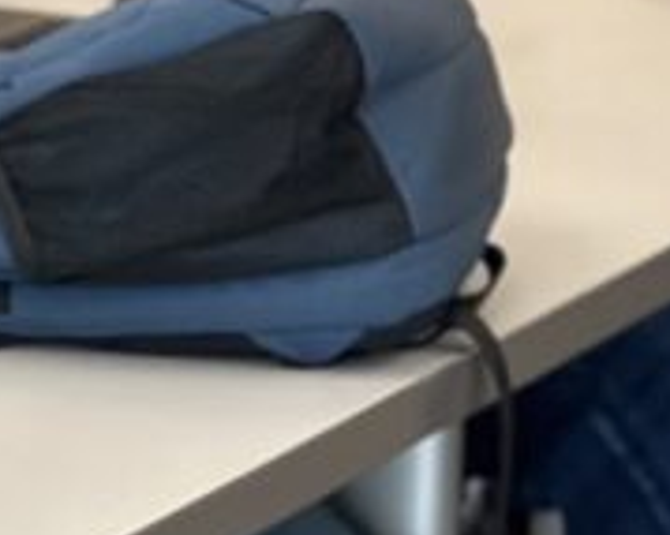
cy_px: -37
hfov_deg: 5.9
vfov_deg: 4.9
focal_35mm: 314
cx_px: -1078
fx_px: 6223
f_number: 1.78
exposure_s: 1/63
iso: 125
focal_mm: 6.86
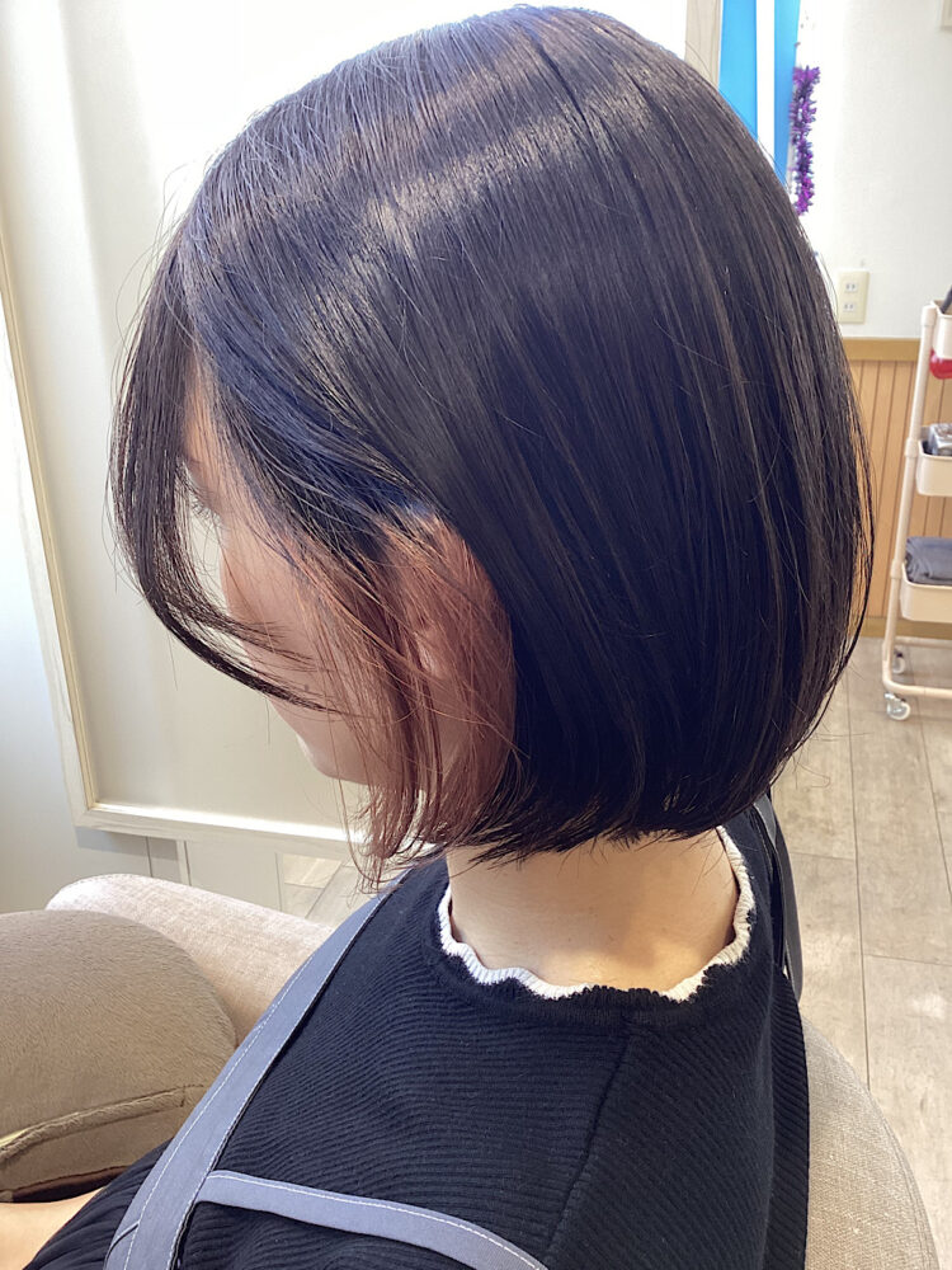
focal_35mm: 31
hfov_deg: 45.4
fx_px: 1137
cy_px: 635
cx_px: 476
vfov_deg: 58.4
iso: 64
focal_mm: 3.3
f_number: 2.4
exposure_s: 1/60
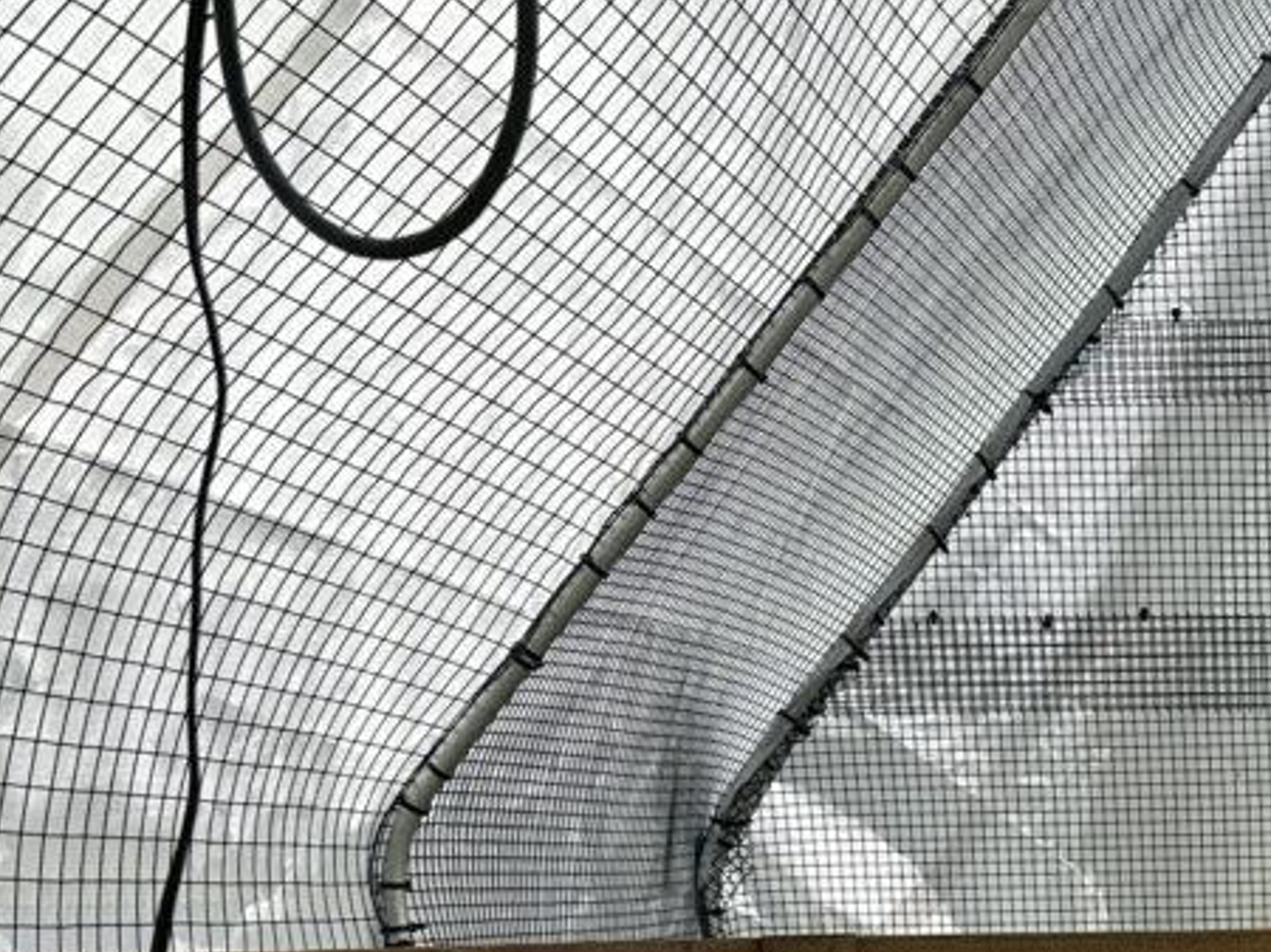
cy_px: 1424
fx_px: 3009
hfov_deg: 22.2
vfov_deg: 16.4
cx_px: 1477
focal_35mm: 82
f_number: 1.78
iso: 80
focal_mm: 6.86
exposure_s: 1/1541
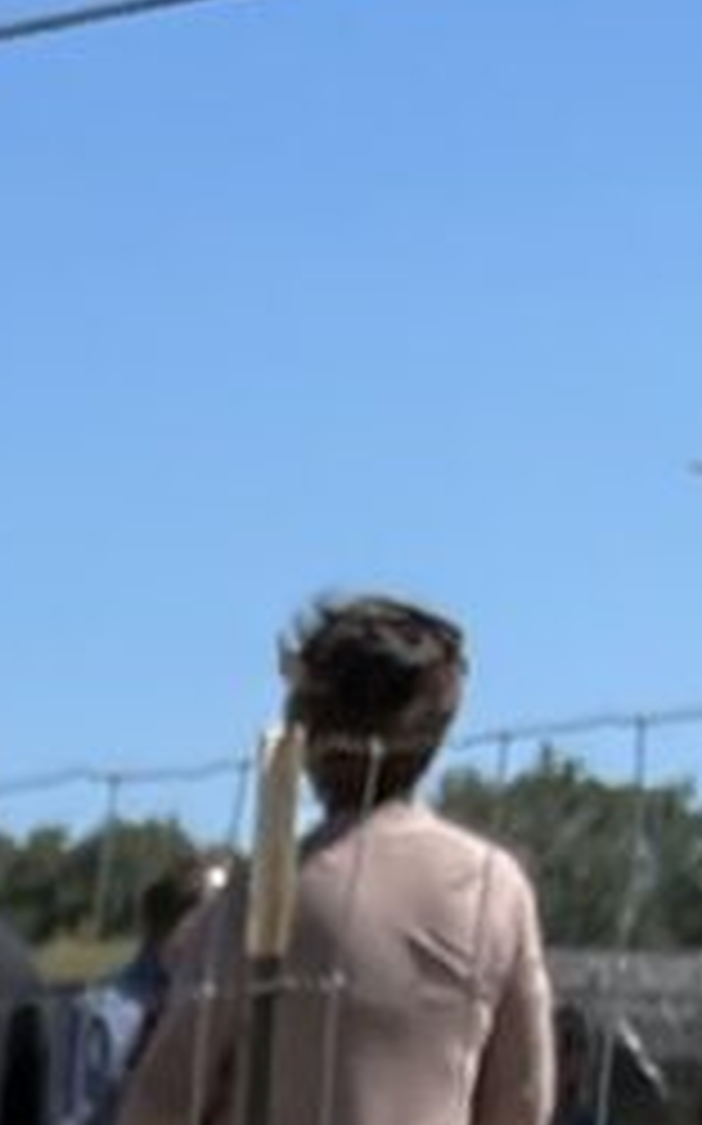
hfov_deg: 5.7
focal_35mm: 212
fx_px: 6497
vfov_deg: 8.4
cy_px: 3339
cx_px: -1570
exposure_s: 1/2959
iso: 32
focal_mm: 4.2
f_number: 1.6
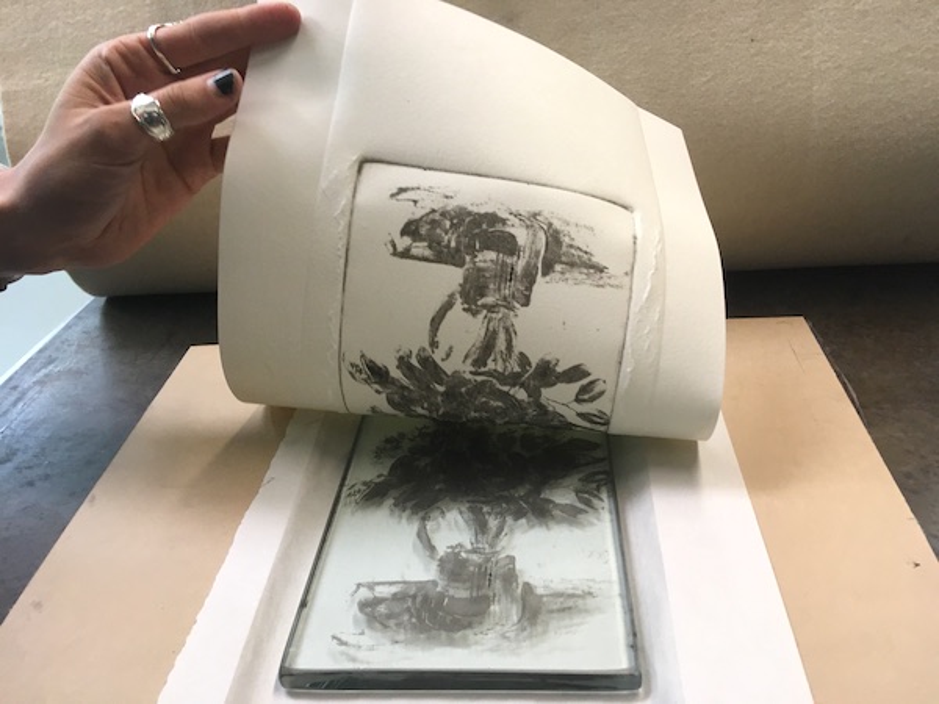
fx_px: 787
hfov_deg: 61.7
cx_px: 470
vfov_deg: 48.2
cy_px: 352
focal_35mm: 29
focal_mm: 4.15
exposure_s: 1/30
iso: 80
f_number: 2.2
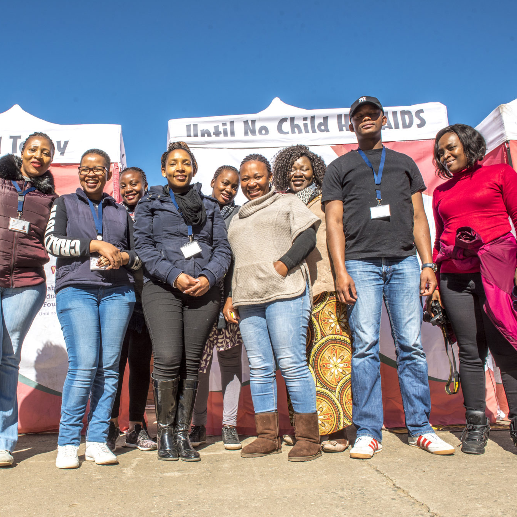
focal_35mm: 31
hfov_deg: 51.6
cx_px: 176
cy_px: 261
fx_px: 524
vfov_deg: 52.5
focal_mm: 24
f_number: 11
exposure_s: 1/500
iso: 250
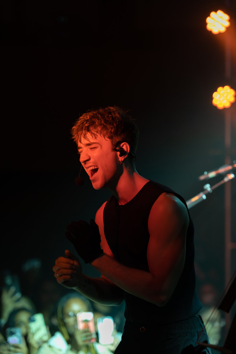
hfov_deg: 11.1
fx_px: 1209
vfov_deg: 16.7
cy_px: 177
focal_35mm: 123
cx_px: 117
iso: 1250
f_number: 2.8
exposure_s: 1/250
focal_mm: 122
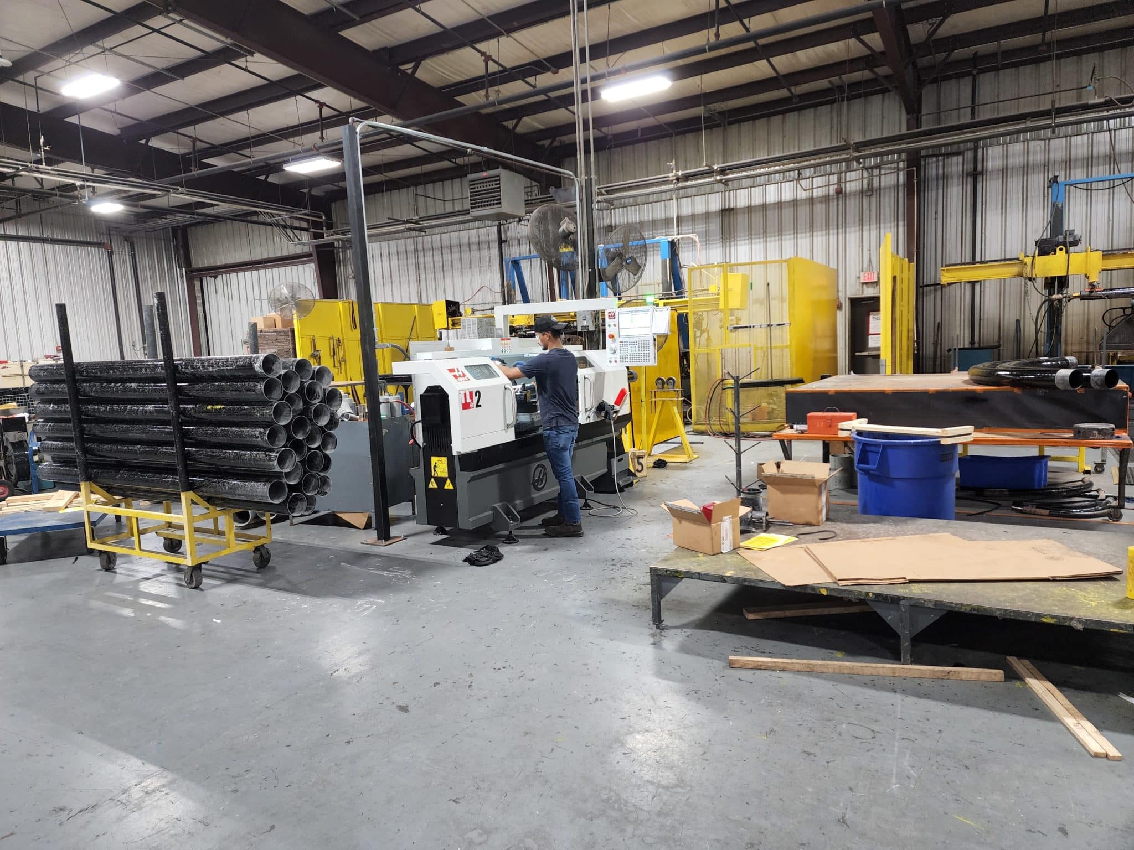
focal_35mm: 23
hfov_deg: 73.9
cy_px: 425
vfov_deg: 58.9
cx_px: 567
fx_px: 753
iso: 500
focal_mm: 6.4
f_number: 1.8
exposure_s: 1/120
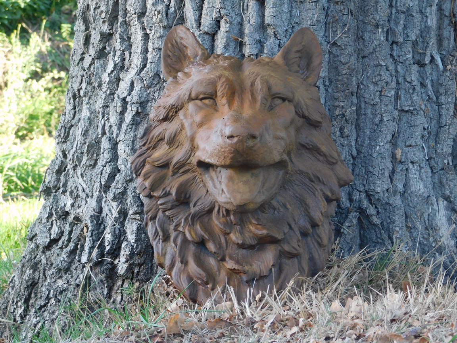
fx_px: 1518
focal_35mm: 115
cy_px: 172
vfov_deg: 12.9
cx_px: 228
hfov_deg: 17.1
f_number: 4.8
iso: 125
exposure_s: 1/40
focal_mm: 20.3
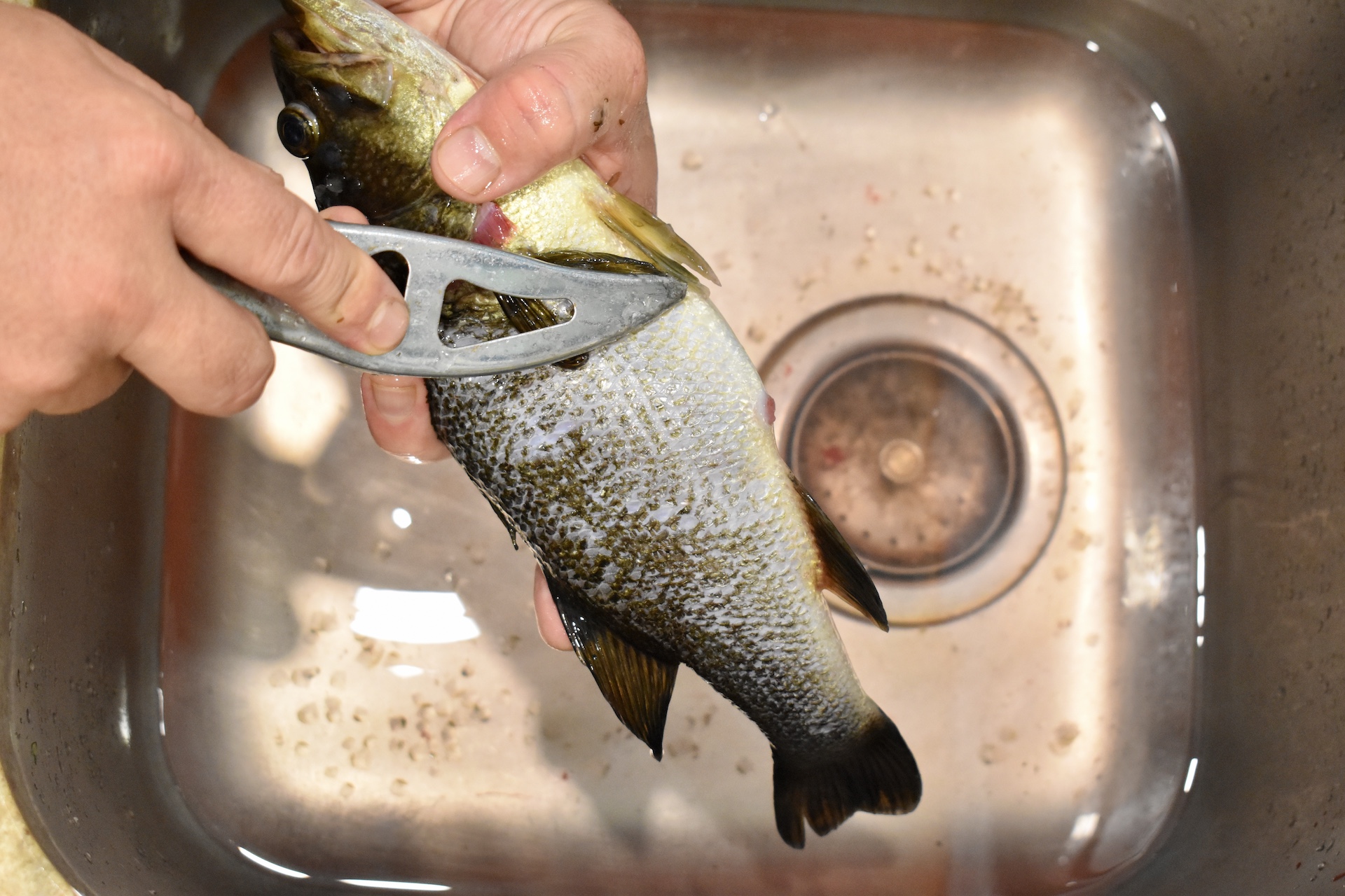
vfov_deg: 22.6
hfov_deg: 33.4
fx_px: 2241
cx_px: 672
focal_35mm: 60
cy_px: 448
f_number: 5
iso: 3200
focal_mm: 40
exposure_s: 1/40
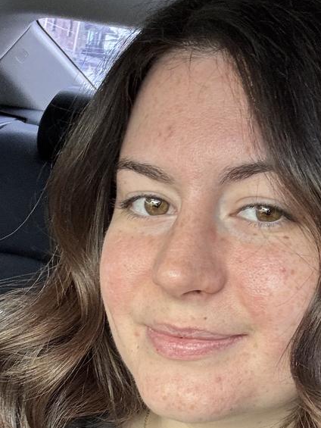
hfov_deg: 21.6
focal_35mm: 68
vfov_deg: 27.7
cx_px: 182
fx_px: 840
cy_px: 373
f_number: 1.9
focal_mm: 2.69
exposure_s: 1/85
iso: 80
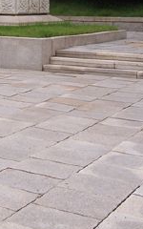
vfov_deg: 23.7
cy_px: 5
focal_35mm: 84
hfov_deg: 15.3
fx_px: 524
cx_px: 7
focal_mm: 6.3
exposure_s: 1/500
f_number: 4
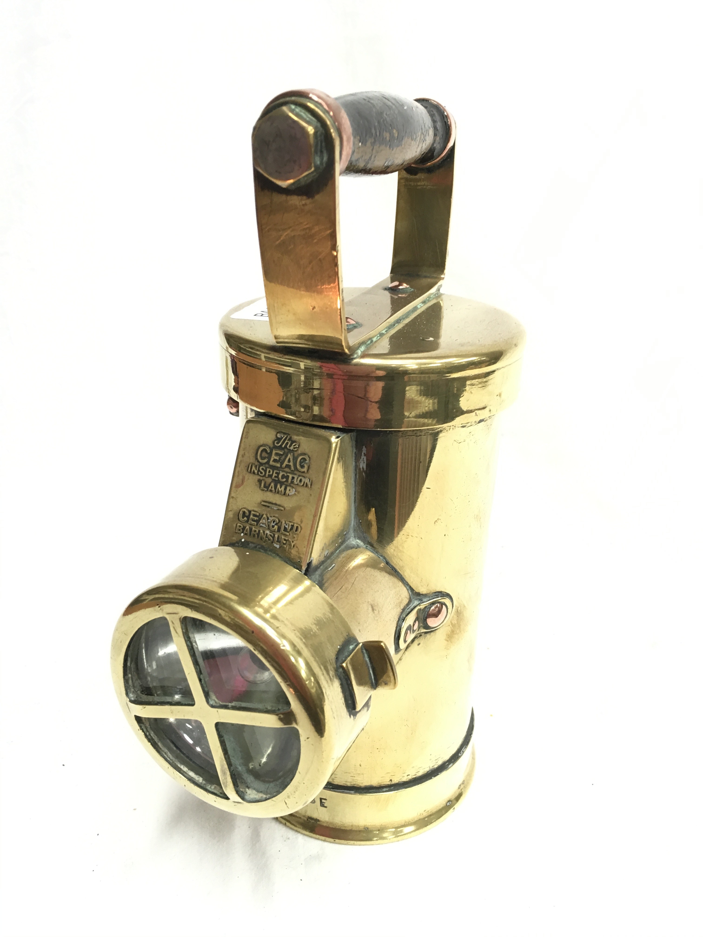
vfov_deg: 61.7
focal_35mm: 29
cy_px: 468
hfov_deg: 48.2
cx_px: 352
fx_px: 785
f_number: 2.2
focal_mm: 4.15
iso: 100
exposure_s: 1/33
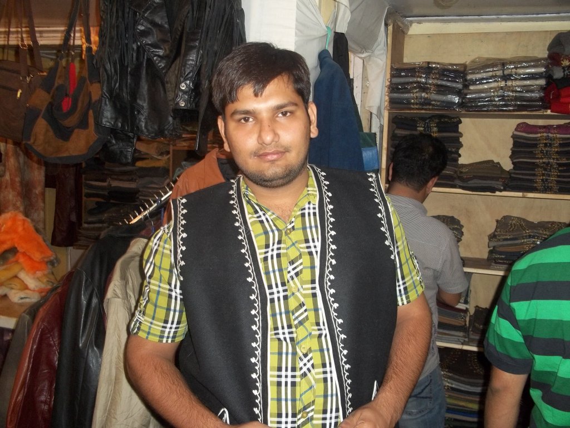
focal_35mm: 36
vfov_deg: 39.7
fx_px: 593
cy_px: 214
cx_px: 285
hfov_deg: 51.4
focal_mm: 6.5
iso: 160
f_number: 3.1
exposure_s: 1/30
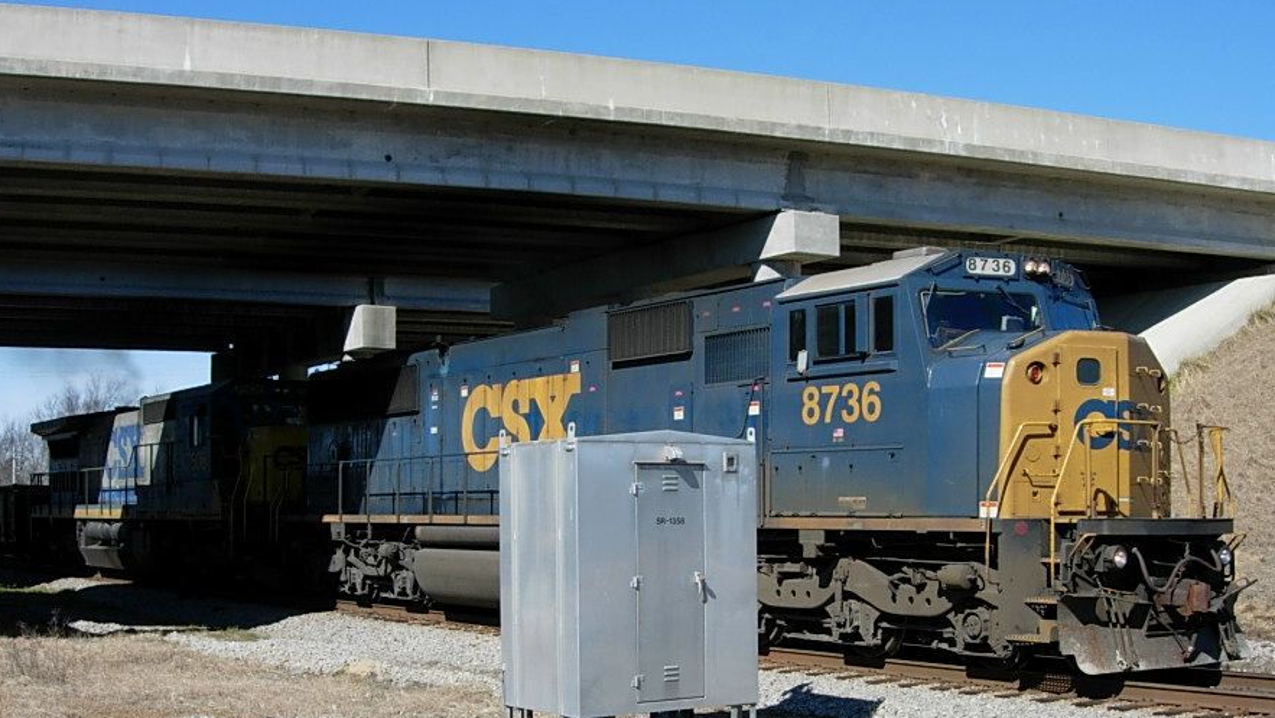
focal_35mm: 48
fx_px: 1623
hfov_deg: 42.9
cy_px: 472
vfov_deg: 24.8
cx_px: 674
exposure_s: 1/664
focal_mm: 7.8
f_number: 4.8
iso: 64
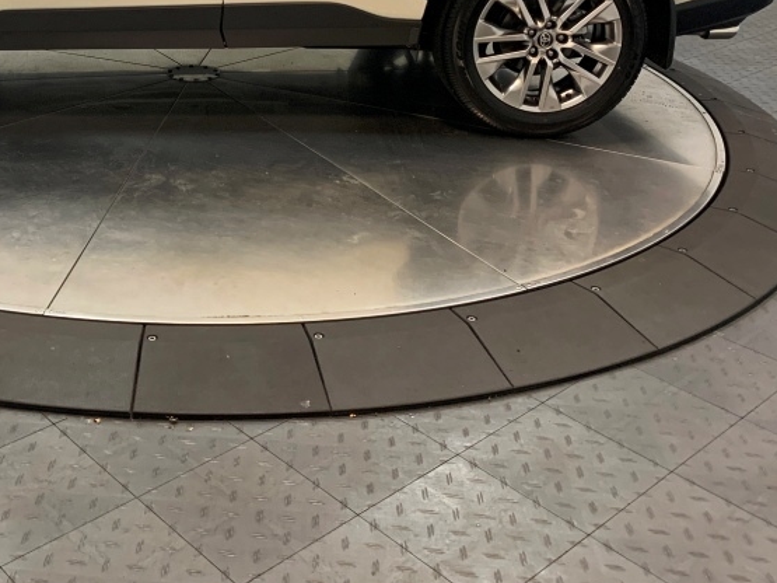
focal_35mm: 48
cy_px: 60
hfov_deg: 38.5
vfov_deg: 29.1
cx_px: 178
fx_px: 1077
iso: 200
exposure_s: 1/60
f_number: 1.8
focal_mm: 4.25
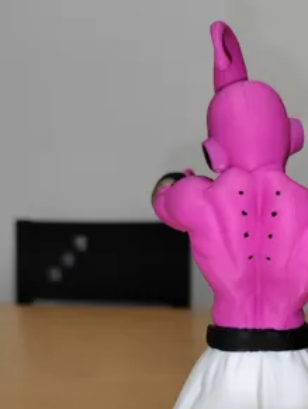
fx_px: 888
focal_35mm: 75
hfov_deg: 19.4
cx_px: 264
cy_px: 324
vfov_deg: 25.5
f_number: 1.88
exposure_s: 1/100
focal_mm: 5.59
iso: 224
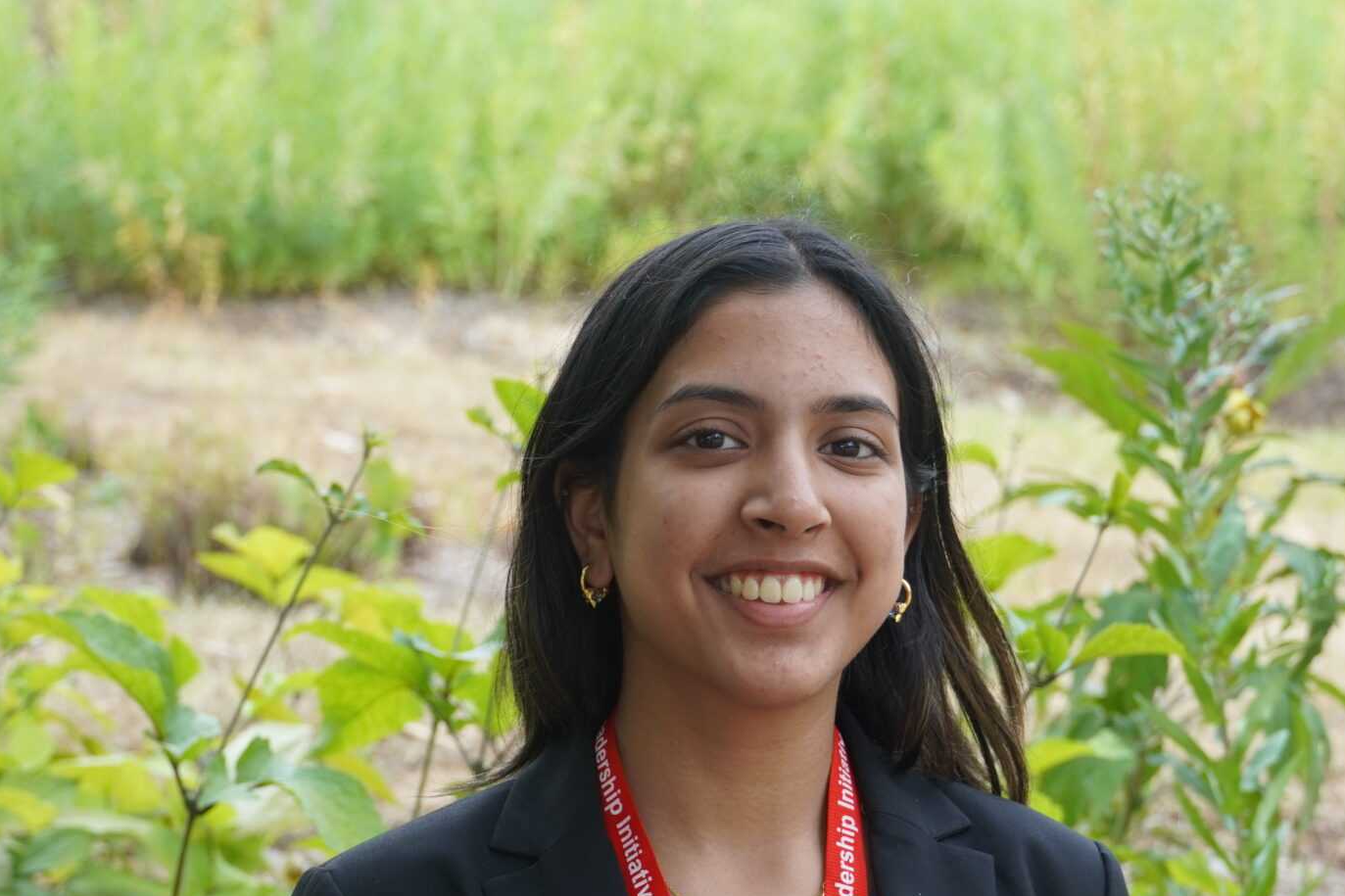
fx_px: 4408
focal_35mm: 118
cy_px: 594
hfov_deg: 17.3
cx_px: 772
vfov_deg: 11.6
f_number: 5
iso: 250
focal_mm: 50
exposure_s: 1/160
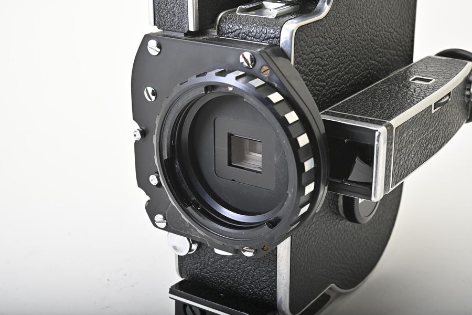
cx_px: 236
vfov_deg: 22.6
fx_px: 787
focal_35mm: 60
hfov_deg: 33.4
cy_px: 158
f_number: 16
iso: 100
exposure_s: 1/200
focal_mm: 60
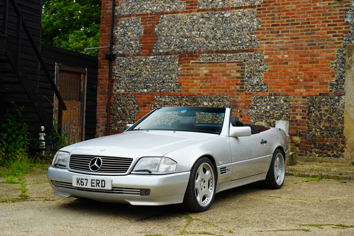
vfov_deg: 25.1
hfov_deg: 36.9
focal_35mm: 54
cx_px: 177
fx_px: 530
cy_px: 118
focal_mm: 53.9
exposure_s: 1/320
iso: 500
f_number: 5.6
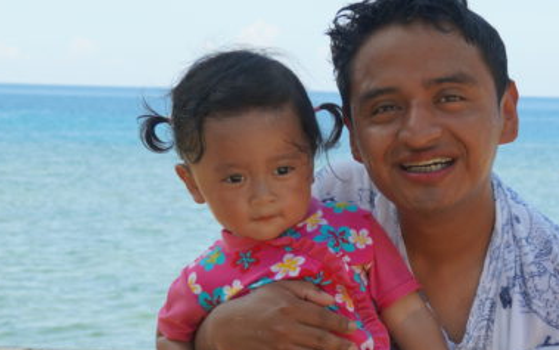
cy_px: 425
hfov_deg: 16.6
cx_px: 360
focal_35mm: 126
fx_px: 1913
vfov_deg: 10.3
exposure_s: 1/320
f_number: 4.5
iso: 100
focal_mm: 27
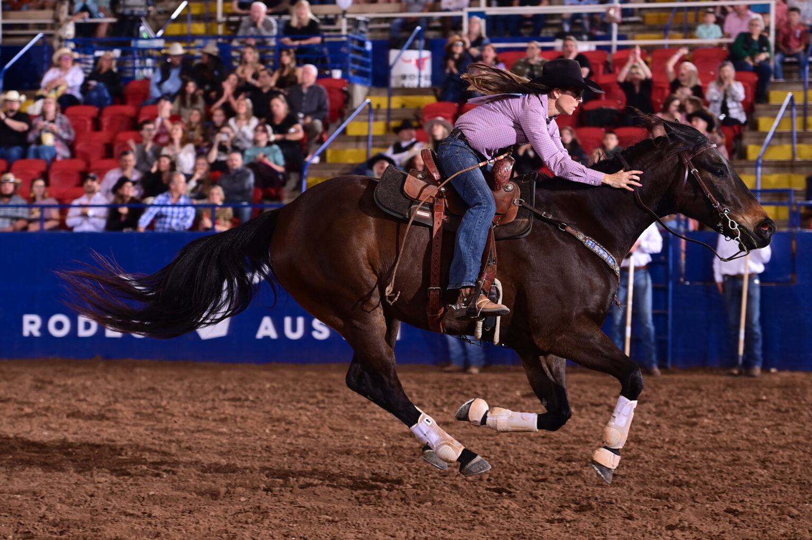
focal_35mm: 132
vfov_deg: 10.4
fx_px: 2975
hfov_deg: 15.5
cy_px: 270
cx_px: 406
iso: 500
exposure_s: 1/250
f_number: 4
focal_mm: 110
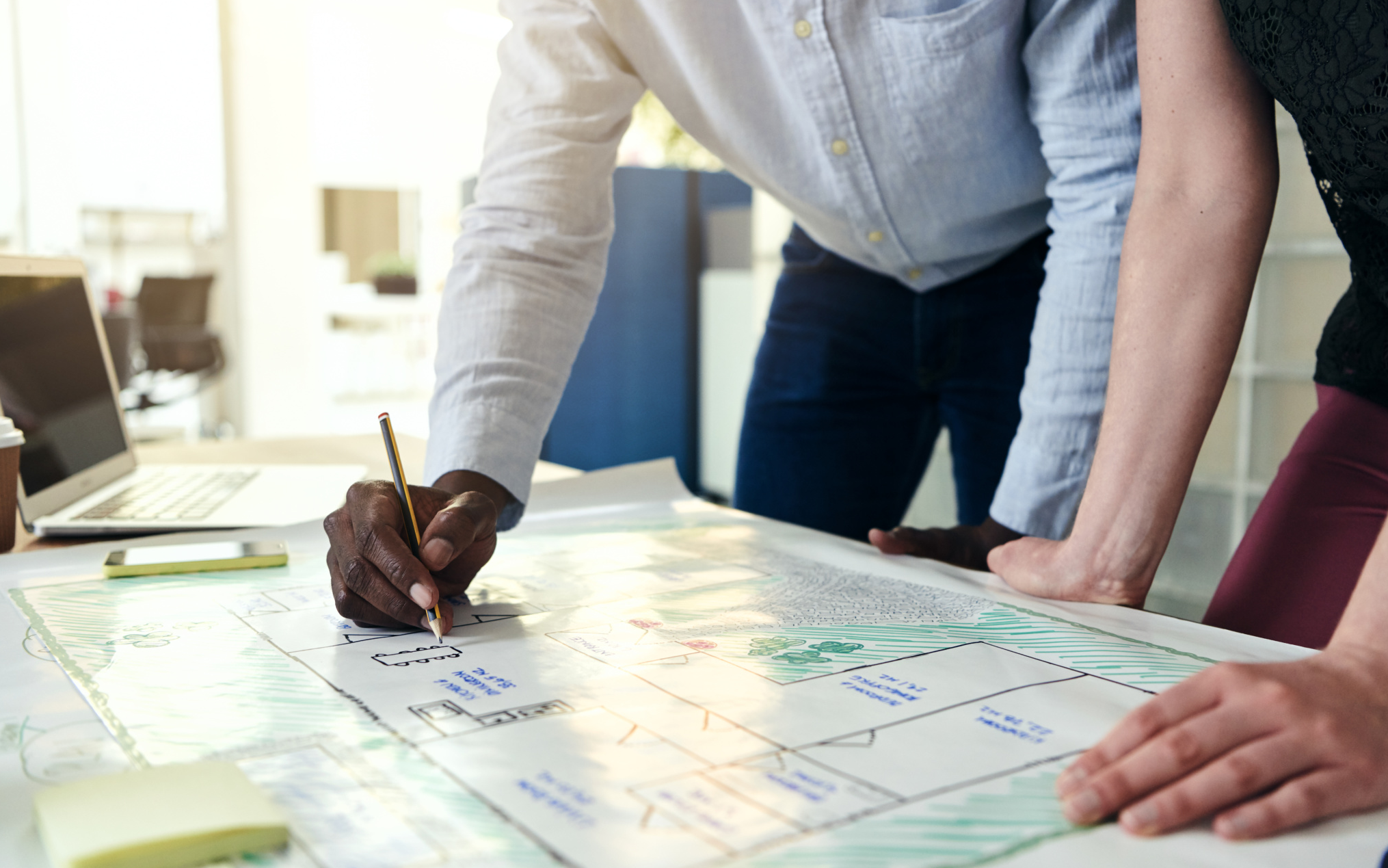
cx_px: 691
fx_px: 1362
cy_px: 446
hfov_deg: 54.0
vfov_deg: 35.3
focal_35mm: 36
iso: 640
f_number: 3.2
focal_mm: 35
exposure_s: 1/160
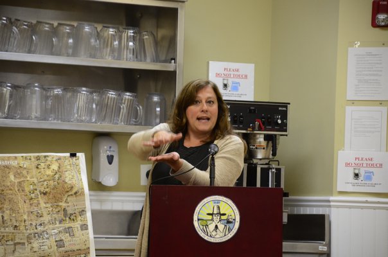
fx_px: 2259
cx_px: 194
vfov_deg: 6.5
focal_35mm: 210
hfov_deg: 9.8
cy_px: 128
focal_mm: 140
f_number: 5.6
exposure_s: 1/60
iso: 1600
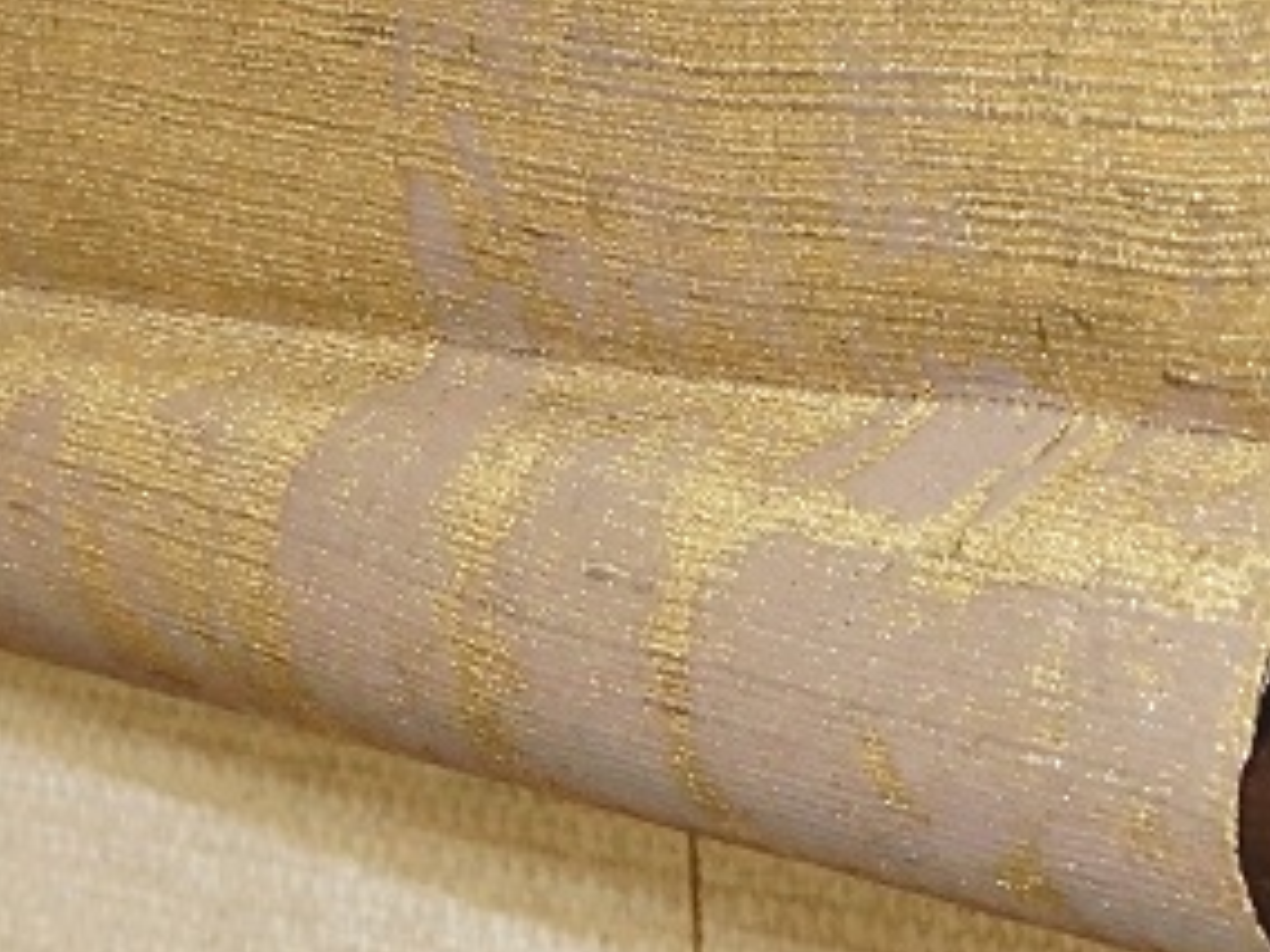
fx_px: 6457
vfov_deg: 8.4
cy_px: 787
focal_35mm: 176
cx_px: 1655
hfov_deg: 11.0
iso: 200
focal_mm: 8.9
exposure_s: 1/30
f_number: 4
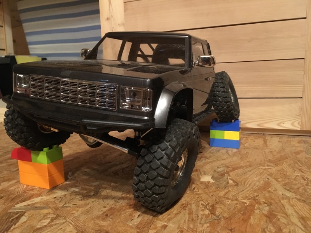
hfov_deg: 61.7
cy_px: 116
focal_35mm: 29
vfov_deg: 48.2
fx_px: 261
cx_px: 156
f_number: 2.2
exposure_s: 1/17
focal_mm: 4.15
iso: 640
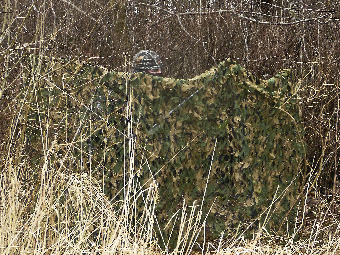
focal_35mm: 107
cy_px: 128
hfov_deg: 18.4
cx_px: 170
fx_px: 1051
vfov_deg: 13.8
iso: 125
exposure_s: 1/30
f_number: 4.6
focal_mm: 11.8
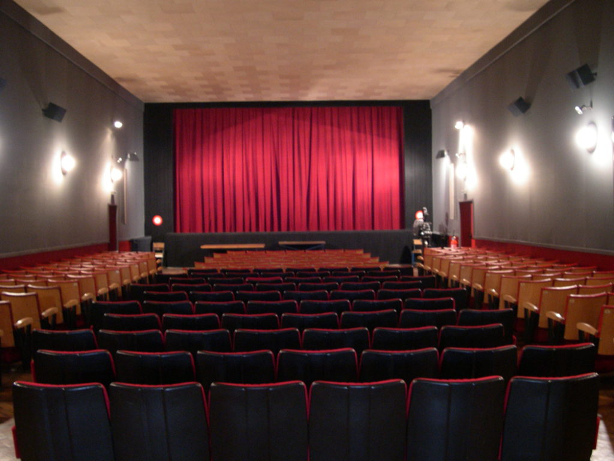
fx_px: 674
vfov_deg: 37.7
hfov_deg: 49.0
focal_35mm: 38
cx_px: 307
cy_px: 230
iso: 400
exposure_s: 1/3
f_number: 2.8
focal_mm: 8
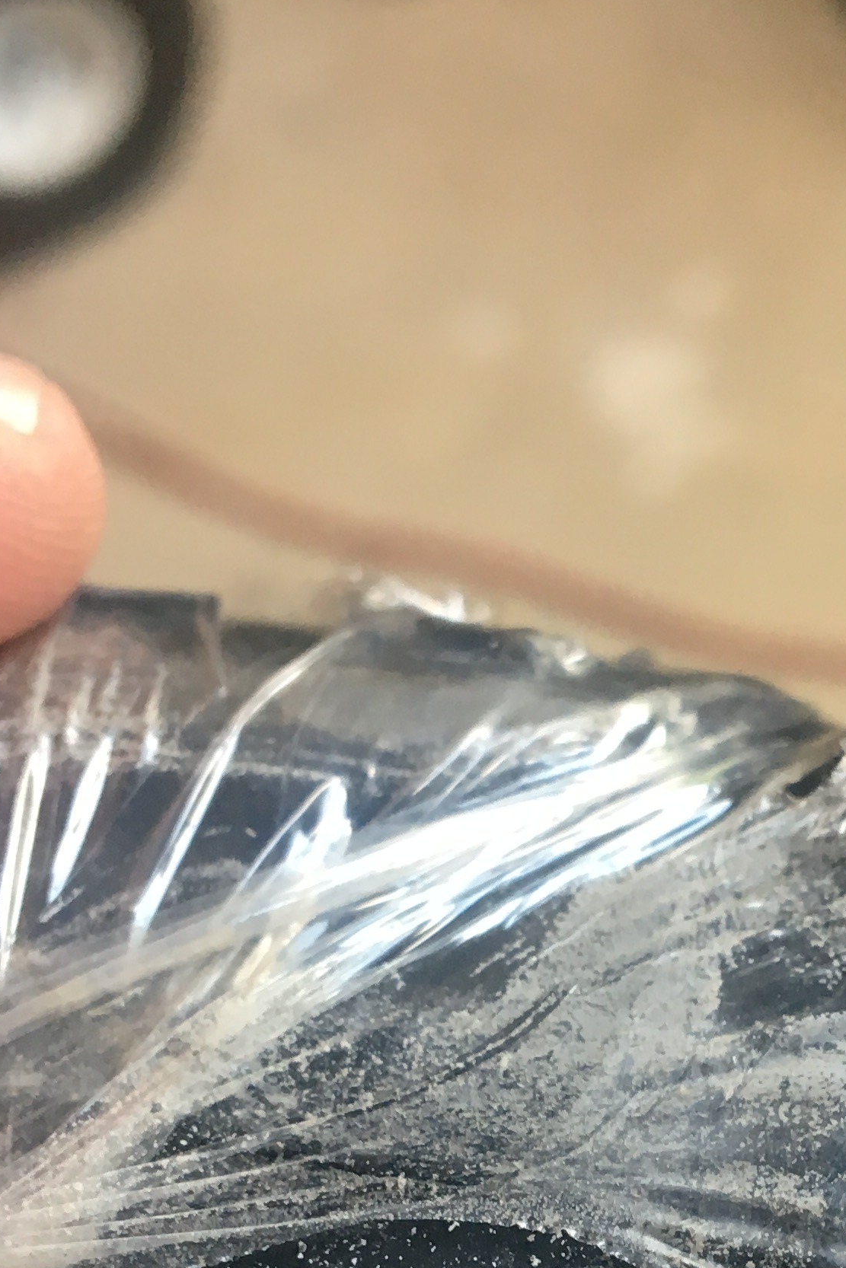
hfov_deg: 18.5
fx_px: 2573
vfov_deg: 26.7
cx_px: 667
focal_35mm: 73
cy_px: 1159
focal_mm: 4.15
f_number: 2.2
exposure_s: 1/30
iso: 32
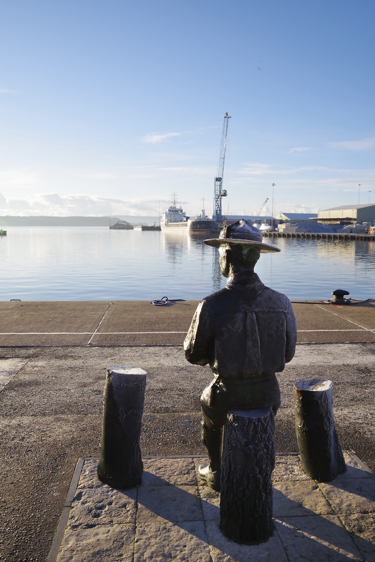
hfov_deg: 42.3
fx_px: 484
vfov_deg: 60.3
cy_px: 281
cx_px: 188
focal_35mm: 31
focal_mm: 31
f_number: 13
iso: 400
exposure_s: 1/160
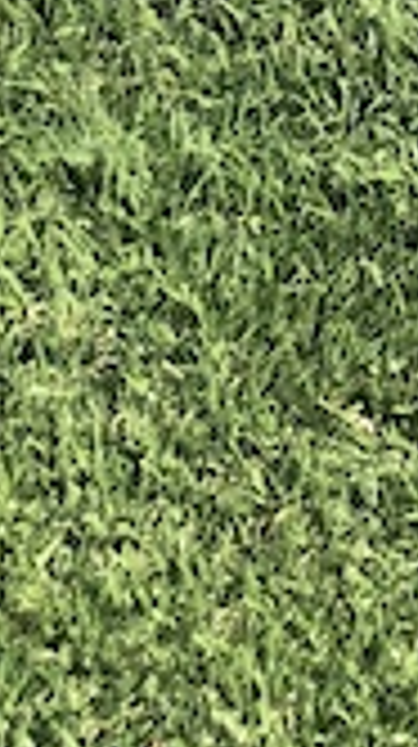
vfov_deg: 12.7
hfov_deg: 8.1
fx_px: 2905
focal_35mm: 147
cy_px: -774
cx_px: 607
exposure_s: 1/1185
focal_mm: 3.99
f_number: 1.8
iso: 20
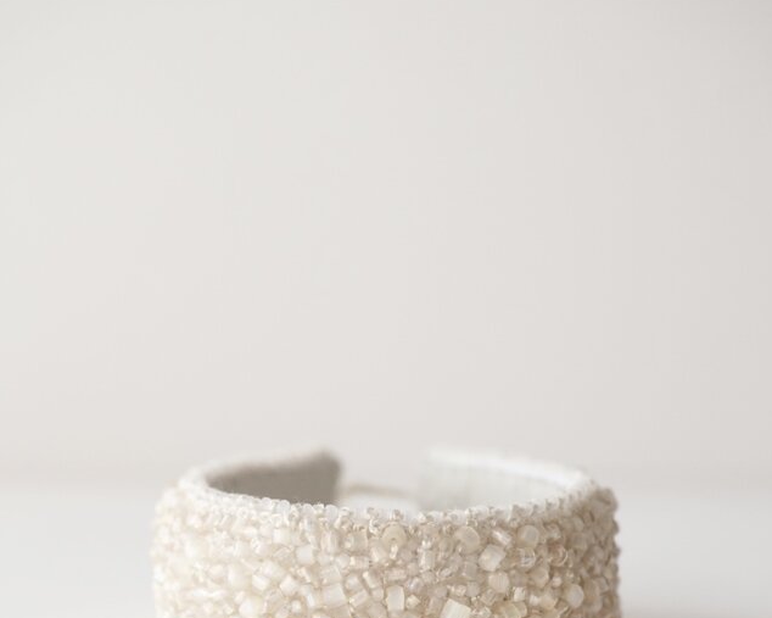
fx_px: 2186
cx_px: 388
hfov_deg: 20.0
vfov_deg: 16.0
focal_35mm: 96
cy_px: 497
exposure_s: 1/80
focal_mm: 45
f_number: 7.1
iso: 800
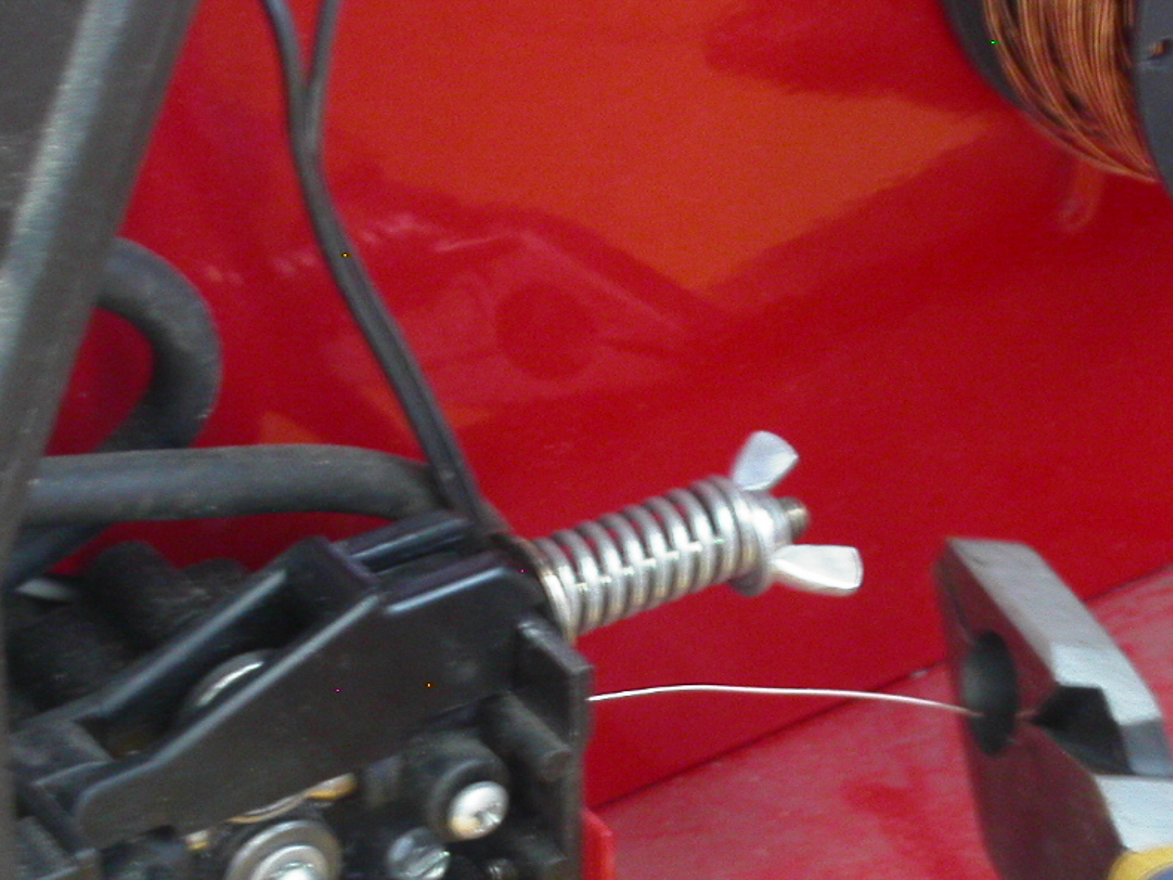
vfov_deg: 9.7
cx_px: 694
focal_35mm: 152
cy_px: 705
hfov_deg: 13.0
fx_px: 5151
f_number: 4
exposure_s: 1/4
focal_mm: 15.4
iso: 200
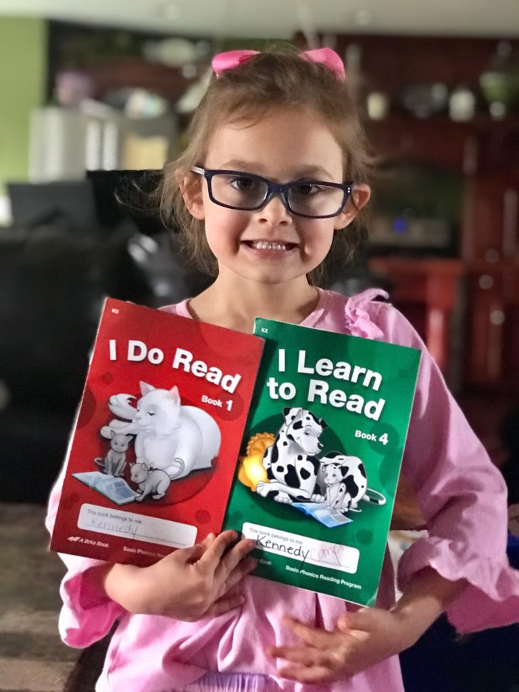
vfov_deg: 33.8
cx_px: 260
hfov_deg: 25.7
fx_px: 1139
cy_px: 346
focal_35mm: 57
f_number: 2.8
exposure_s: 1/60
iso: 1000
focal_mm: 6.6
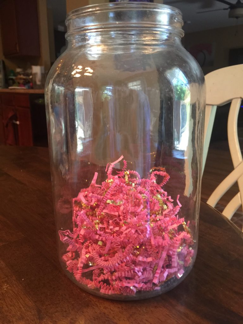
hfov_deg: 48.2
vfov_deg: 61.7
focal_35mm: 29
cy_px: 162
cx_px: 122
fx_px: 271
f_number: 2.2
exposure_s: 1/15
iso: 100
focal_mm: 4.15
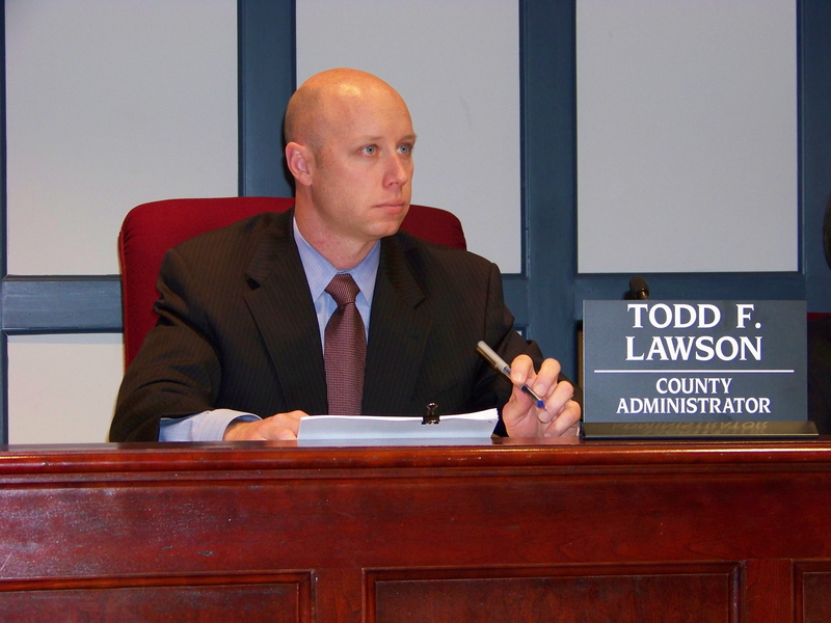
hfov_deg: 22.5
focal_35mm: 87
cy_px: 312
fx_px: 2089
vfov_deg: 17.0
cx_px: 416
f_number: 3.2
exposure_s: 1/30
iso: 200
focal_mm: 14.6
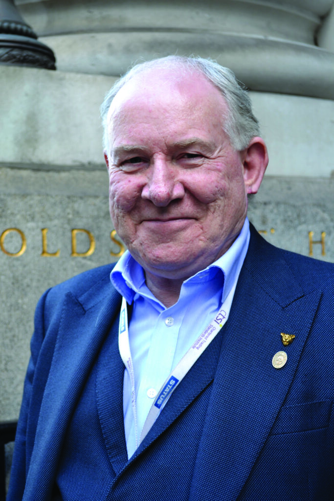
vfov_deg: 33.4
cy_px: 250
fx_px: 835
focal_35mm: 60
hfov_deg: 22.6
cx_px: 167
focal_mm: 40
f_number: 5.3
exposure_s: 1/40
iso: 400
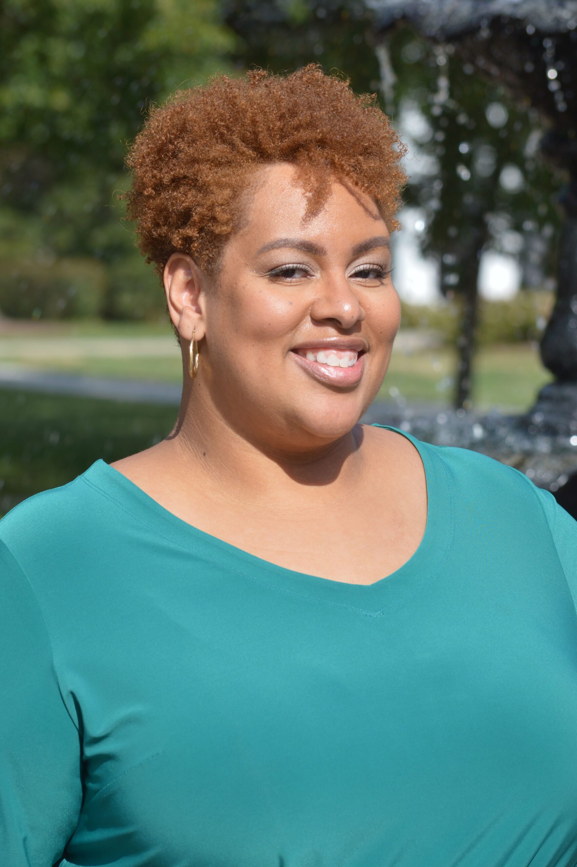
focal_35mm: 165
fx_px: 3974
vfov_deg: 12.5
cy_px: 434
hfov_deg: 8.3
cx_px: 288
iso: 100
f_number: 9
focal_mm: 110
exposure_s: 1/320
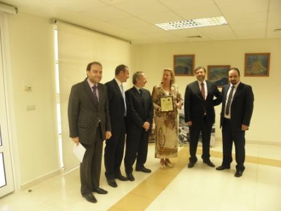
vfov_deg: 53.1
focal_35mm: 26
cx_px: 140
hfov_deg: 67.3
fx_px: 211
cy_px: 106
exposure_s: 1/25
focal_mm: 4.6
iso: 125
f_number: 2.8
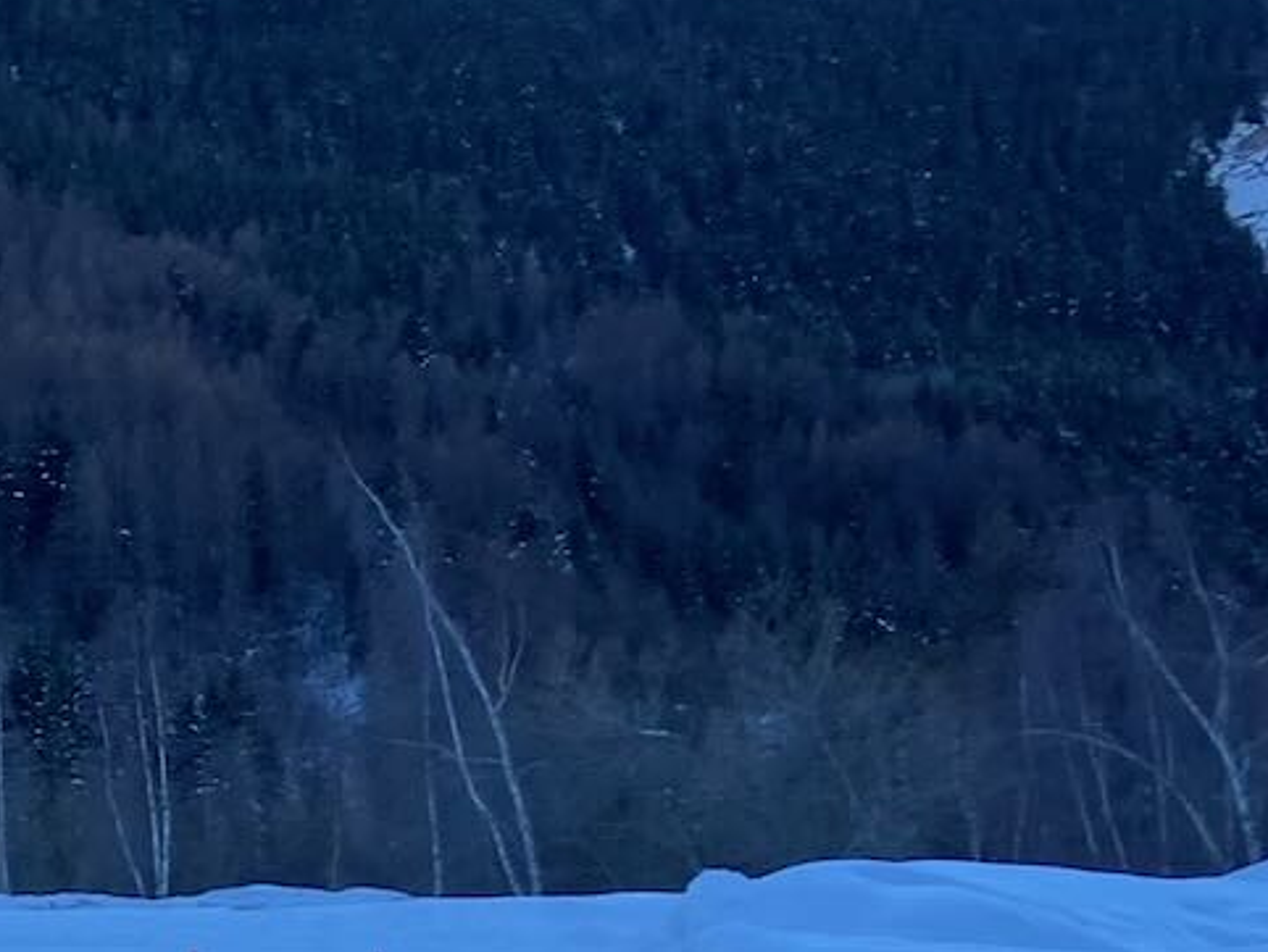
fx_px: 3555
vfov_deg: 14.8
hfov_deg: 18.3
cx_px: -550
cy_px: 1102
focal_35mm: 97
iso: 32
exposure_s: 1/738
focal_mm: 4.25
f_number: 1.8
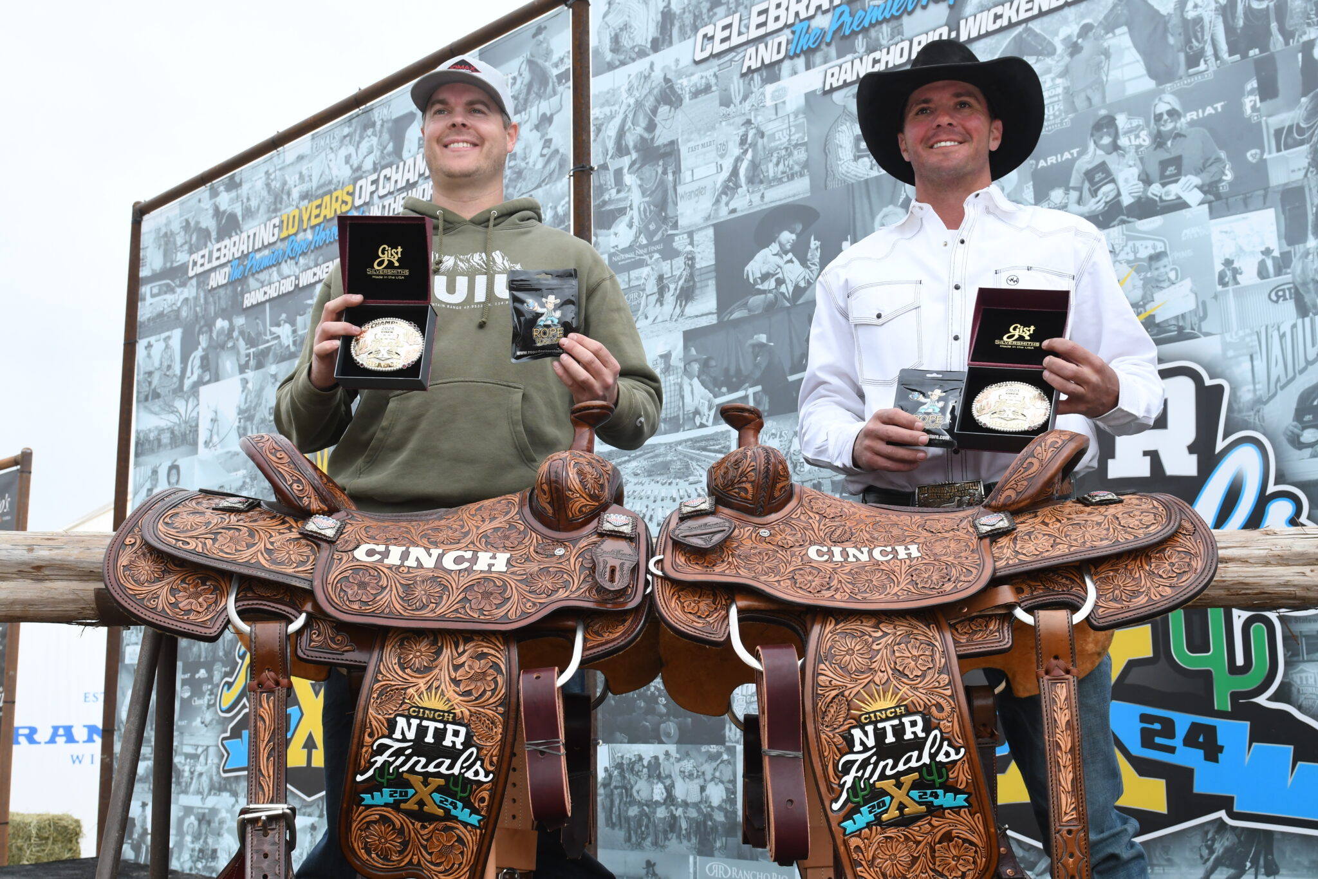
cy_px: 440
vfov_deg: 36.9
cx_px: 659
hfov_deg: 53.1
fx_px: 1318
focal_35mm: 36
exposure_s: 1/800
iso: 640
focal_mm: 24
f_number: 7.1
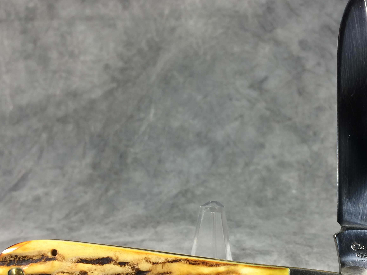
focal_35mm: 41
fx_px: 435
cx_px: 213
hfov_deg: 45.6
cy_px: 172
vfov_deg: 35.0
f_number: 2.2
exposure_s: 1/40
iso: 32
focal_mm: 4.15
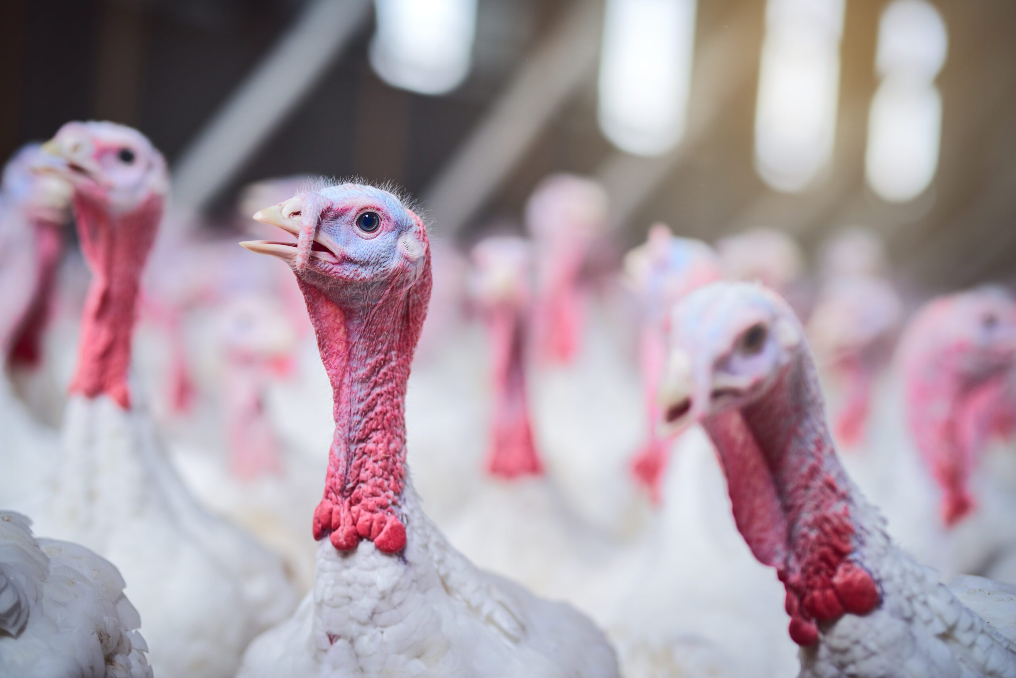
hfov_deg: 23.9
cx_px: 508
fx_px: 2400
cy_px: 339
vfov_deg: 16.1
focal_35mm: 85
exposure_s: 1/400
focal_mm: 85
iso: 250
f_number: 2
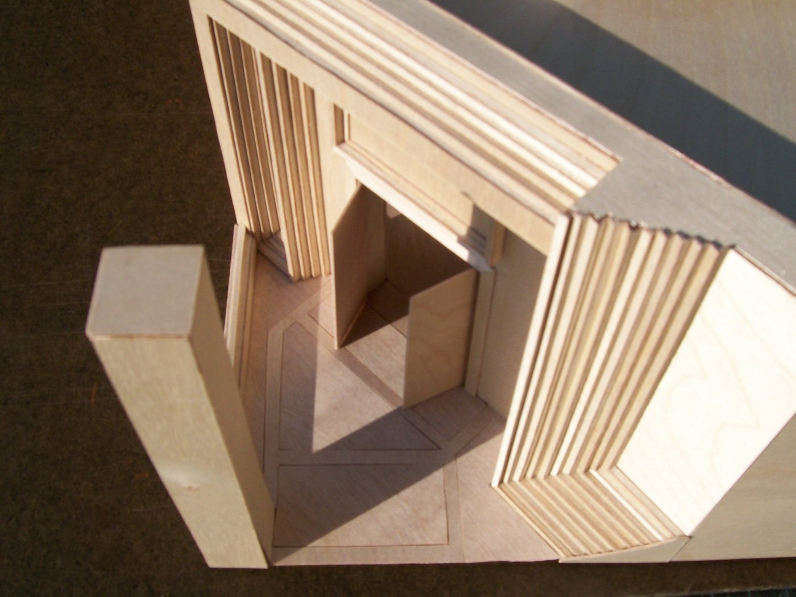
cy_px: 298
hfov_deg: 51.4
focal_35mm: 36
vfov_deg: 39.7
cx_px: 398
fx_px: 828
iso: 80
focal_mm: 6
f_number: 4.8
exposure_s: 1/802
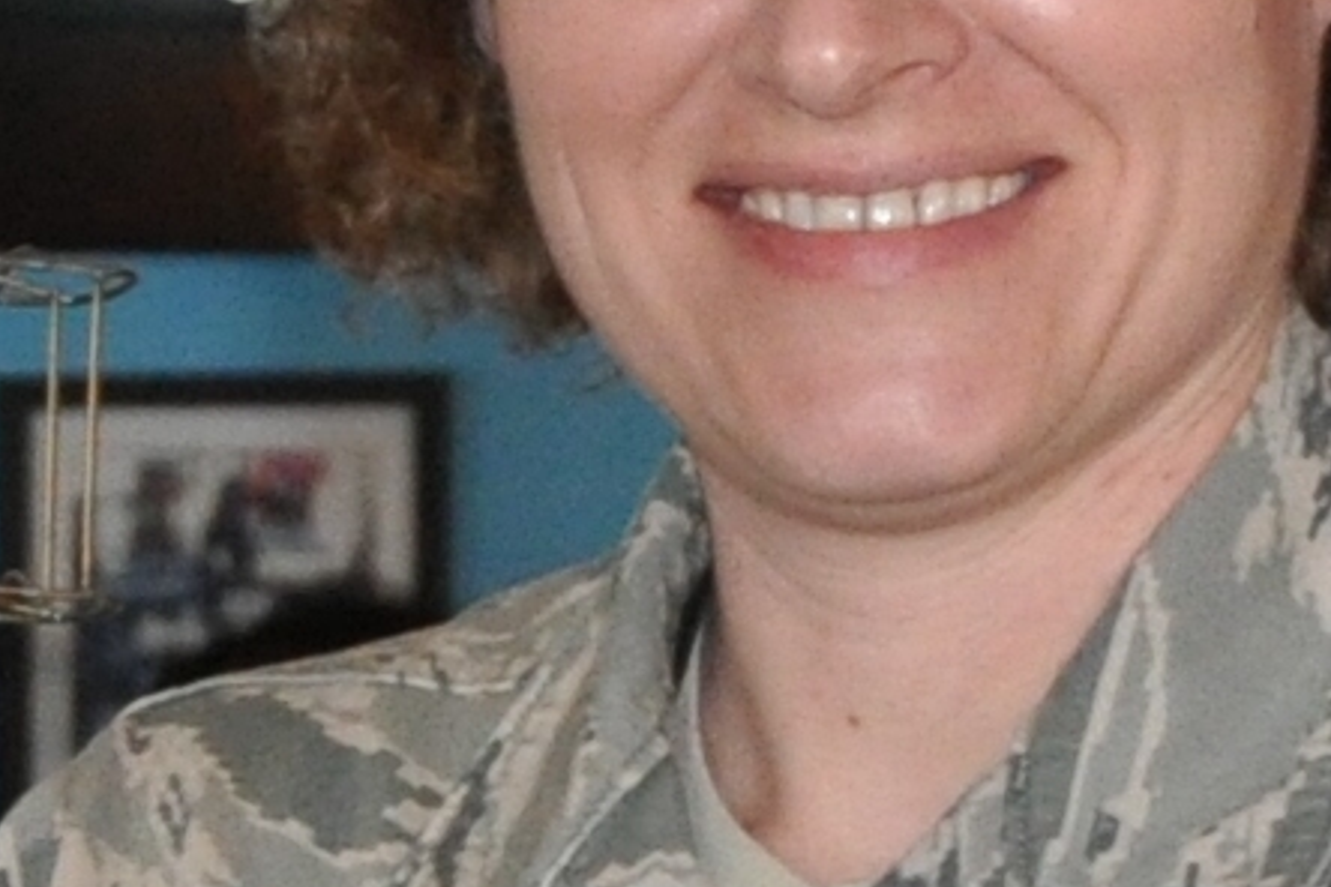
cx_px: -1171
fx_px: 8468
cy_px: 153
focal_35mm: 229
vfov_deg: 6.0
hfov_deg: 8.6
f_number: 4
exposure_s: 1/60
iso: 800
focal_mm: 25
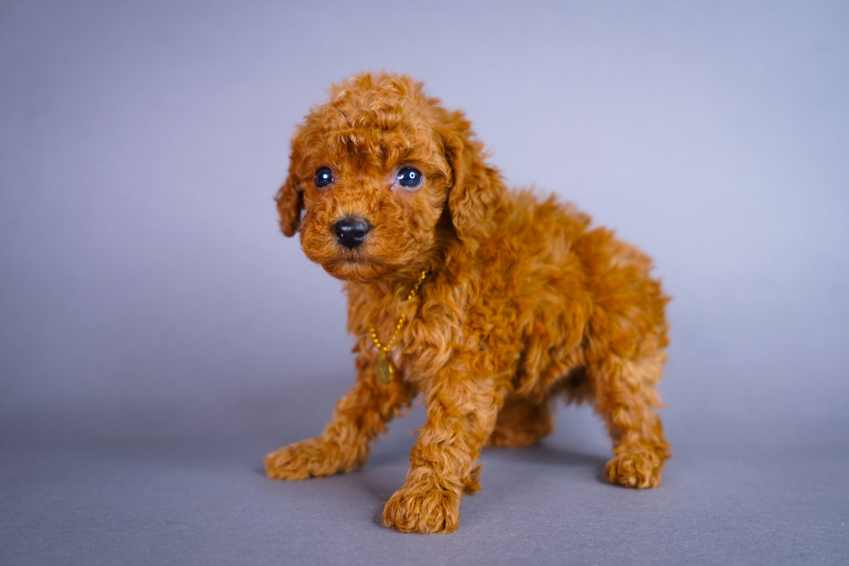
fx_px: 778
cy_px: 289
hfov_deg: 57.2
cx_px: 421
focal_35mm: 33
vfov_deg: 40.0
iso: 400
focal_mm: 32
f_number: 4.5
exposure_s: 1/40
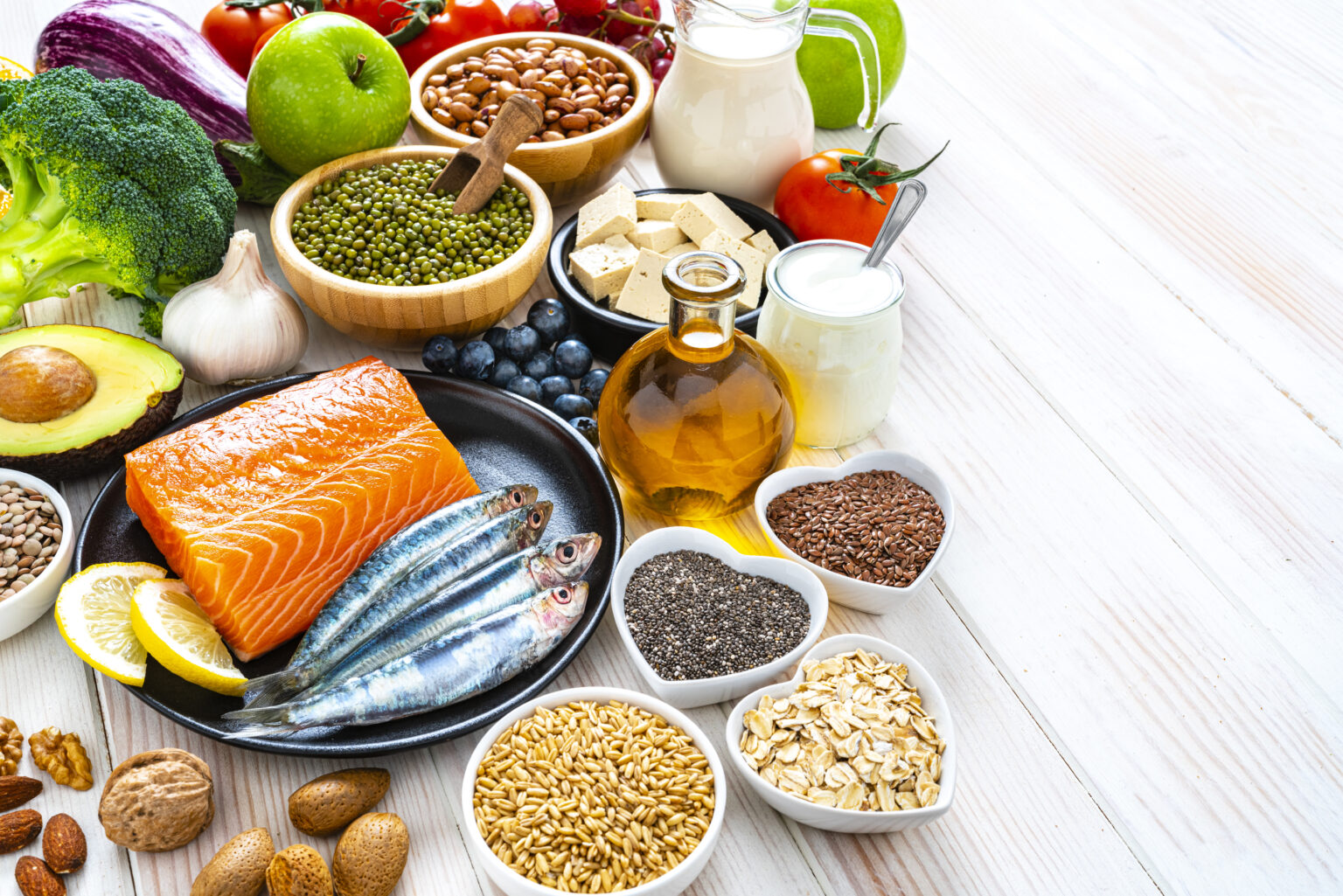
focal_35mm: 40
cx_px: 672
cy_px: 448
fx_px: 1493
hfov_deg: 48.4
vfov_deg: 33.4
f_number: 13
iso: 200
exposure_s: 1/100
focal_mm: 40
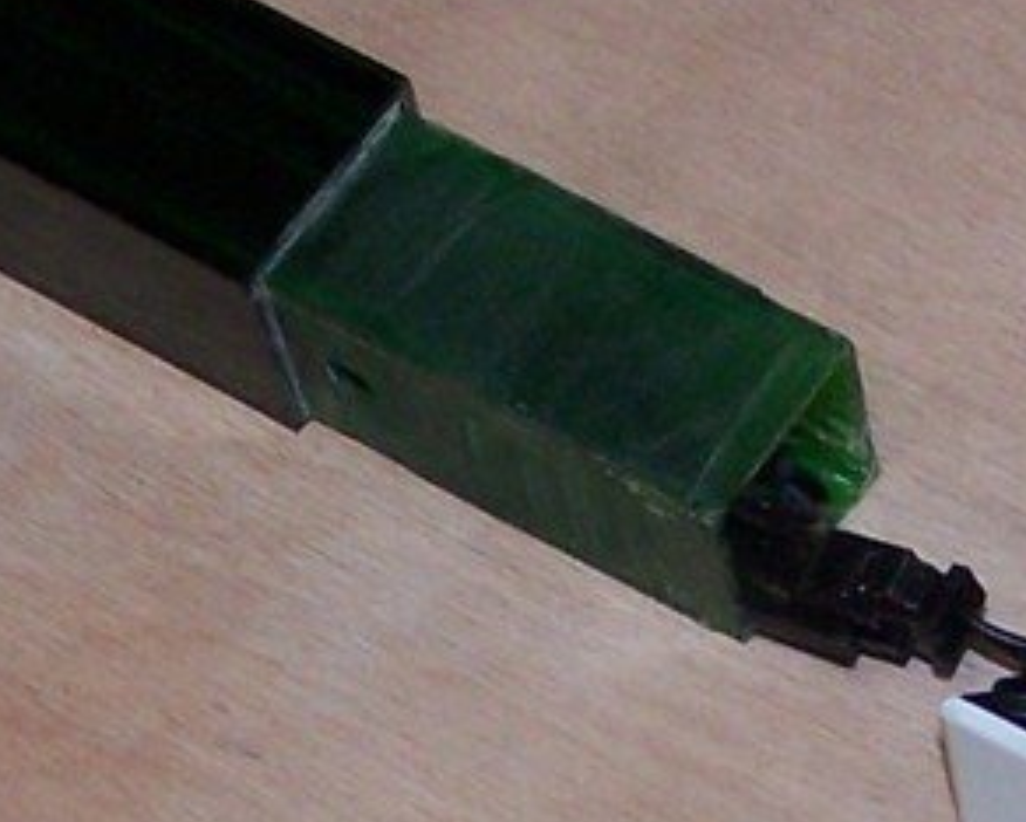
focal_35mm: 201
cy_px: 674
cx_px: 682
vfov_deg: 7.7
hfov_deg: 9.6
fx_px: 6108
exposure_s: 1/60
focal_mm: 7.1
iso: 140
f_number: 2.9
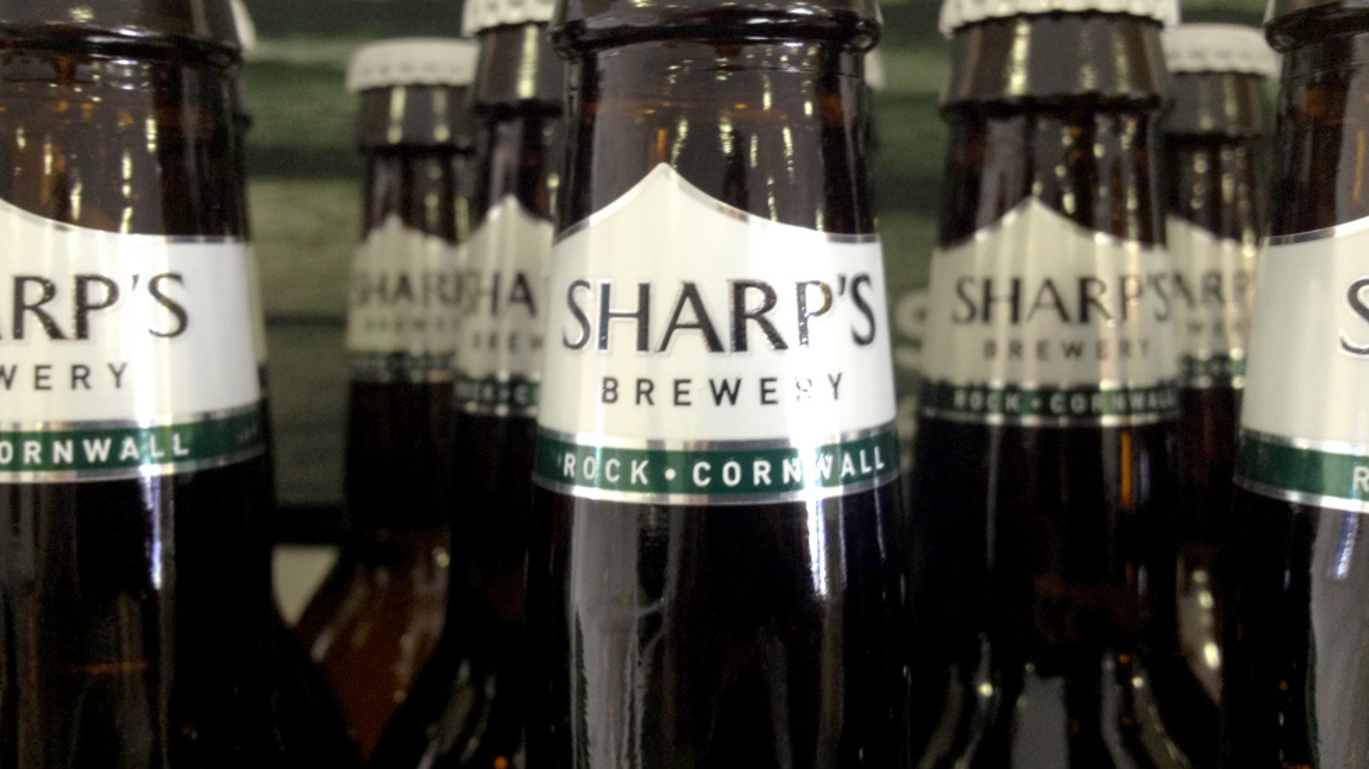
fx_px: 1416
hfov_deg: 51.6
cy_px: 341
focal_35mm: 39
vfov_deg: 30.4
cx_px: 684
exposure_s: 1/20
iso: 160
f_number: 2.4
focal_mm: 4.28
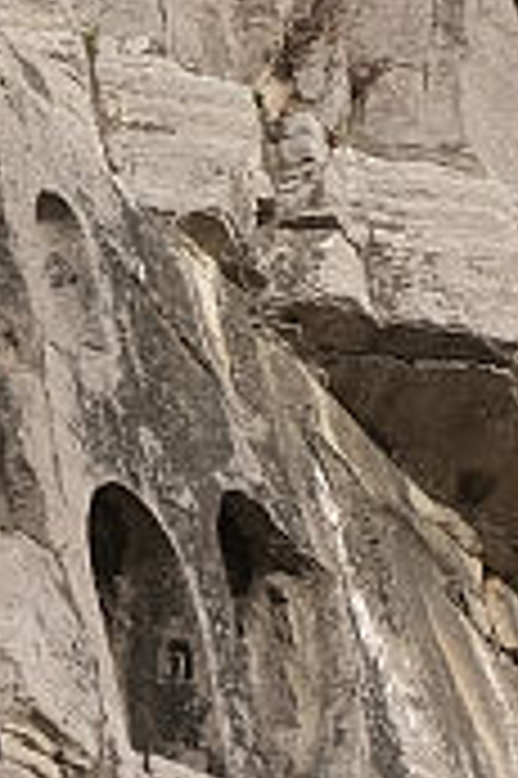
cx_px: 518
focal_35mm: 730
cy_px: 1394
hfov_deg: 1.9
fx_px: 15786
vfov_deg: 2.8
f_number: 5.6
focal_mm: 70.2
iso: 200
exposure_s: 1/800
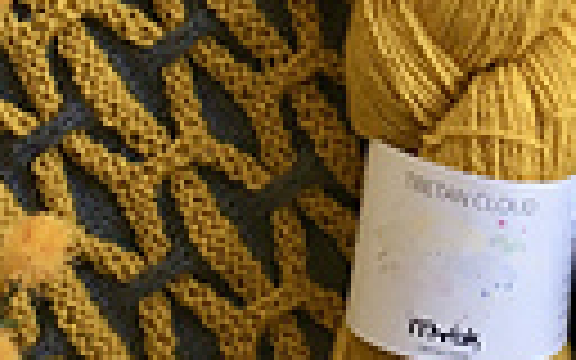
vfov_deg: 10.5
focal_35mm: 120
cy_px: -214
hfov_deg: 17.4
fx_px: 1884
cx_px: 360
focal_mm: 4.15
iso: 64
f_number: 2.2
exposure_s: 1/30
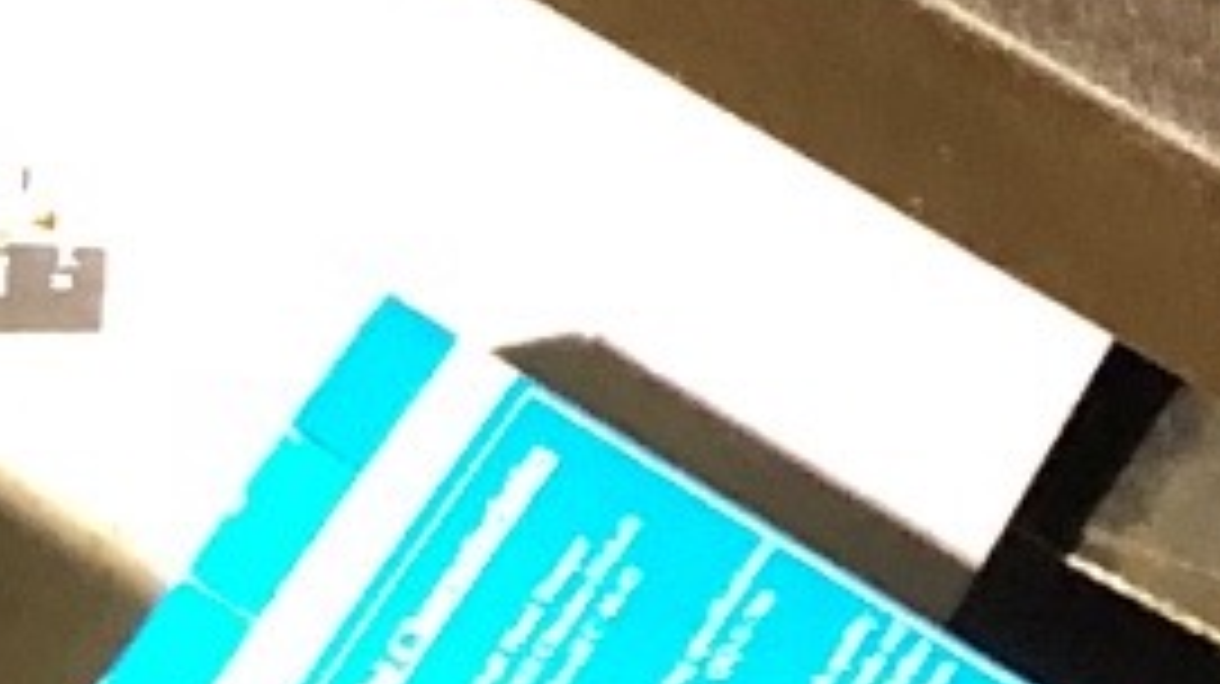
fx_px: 7338
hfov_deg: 9.5
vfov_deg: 4.7
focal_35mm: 227
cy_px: -2358
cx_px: 873
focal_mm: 4
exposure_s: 1/5
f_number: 1.8
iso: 100
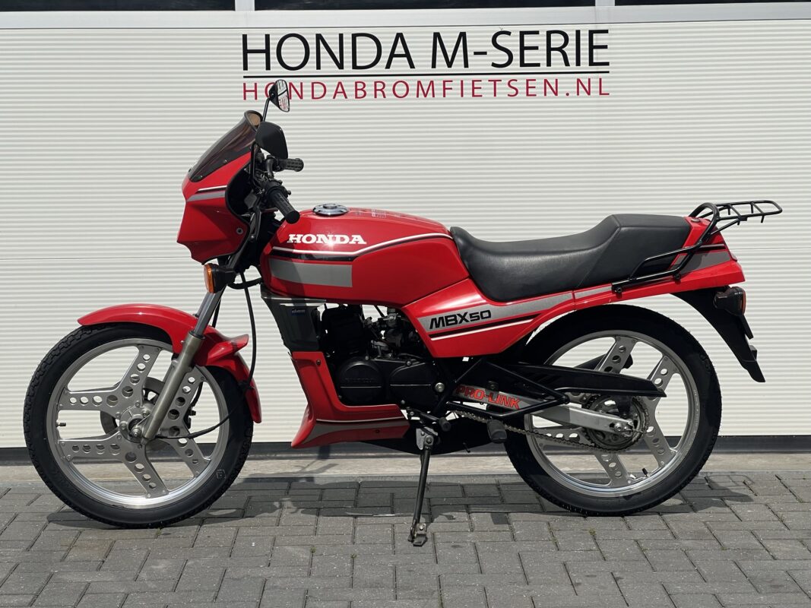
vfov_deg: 19.1
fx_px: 1804
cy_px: 304
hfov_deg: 25.3
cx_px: 406
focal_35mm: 77
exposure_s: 1/1325
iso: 32
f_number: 2.8
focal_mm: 9
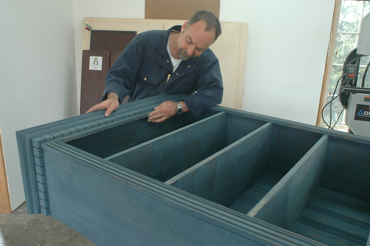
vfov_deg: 43.5
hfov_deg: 62.0
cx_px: 185
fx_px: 308
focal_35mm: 30
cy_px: 123
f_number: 6.3
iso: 200
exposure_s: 1/13
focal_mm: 20
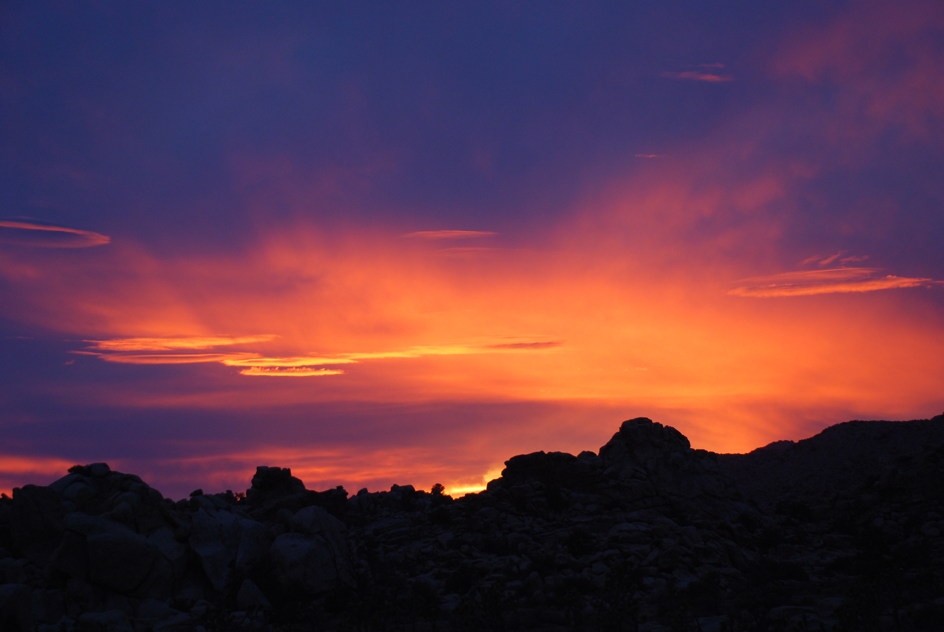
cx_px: 472
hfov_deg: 27.0
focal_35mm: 75
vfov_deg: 18.2
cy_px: 316
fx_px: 1969
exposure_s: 1/30
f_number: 5
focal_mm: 50
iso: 400
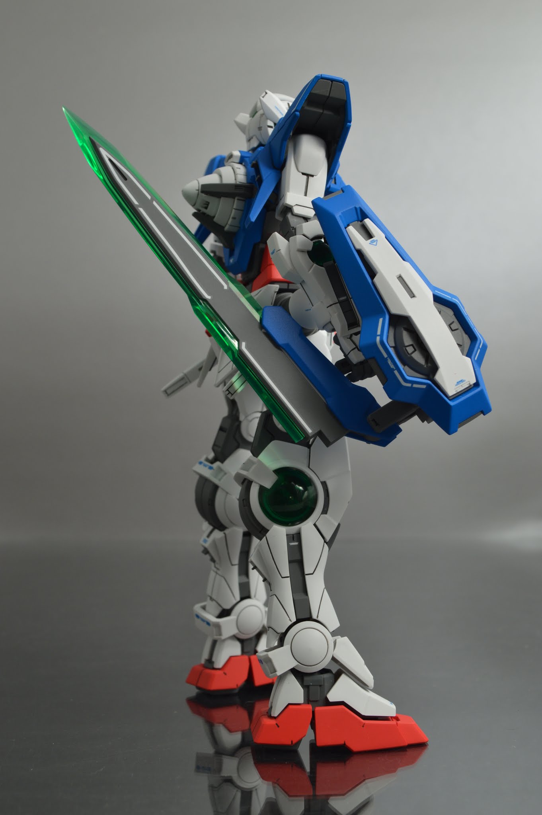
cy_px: 408
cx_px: 271
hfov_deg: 30.8
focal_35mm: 44
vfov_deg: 45.0
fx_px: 984
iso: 200
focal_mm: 29
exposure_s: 1/6
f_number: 7.1
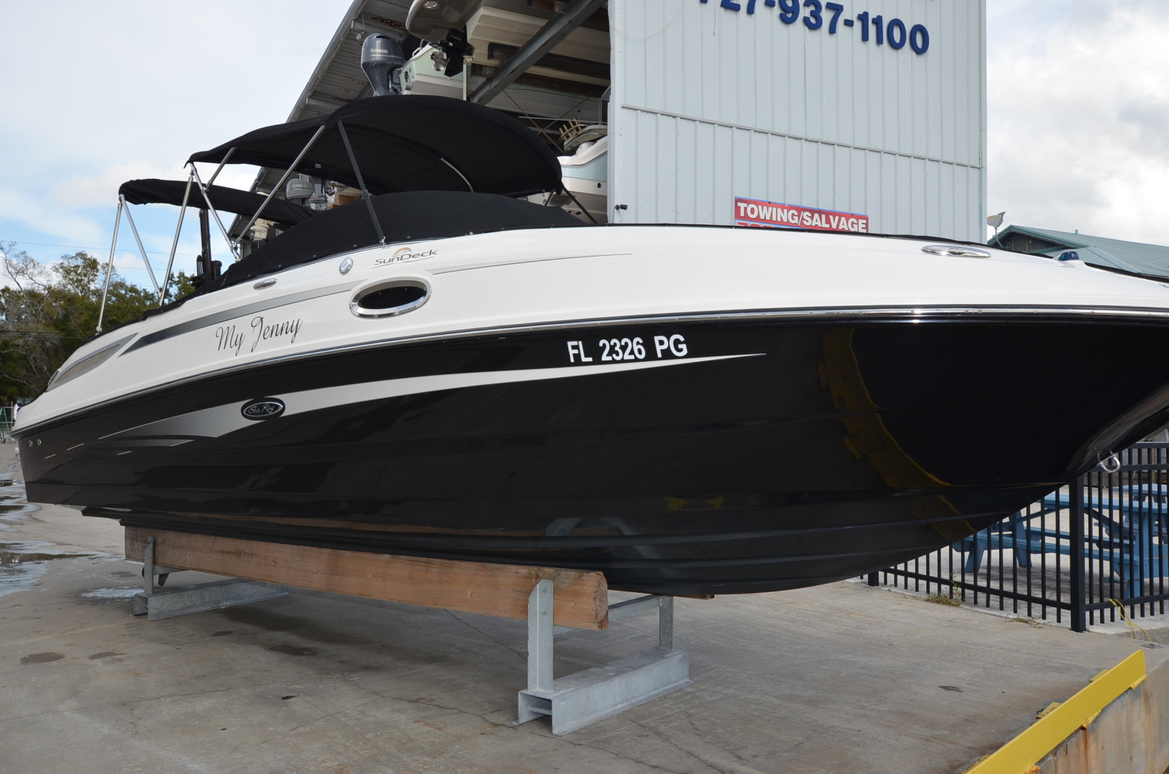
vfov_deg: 45.5
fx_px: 923
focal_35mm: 28
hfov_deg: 64.7
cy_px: 387
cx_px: 584
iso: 180
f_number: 8
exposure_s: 1/250
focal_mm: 19
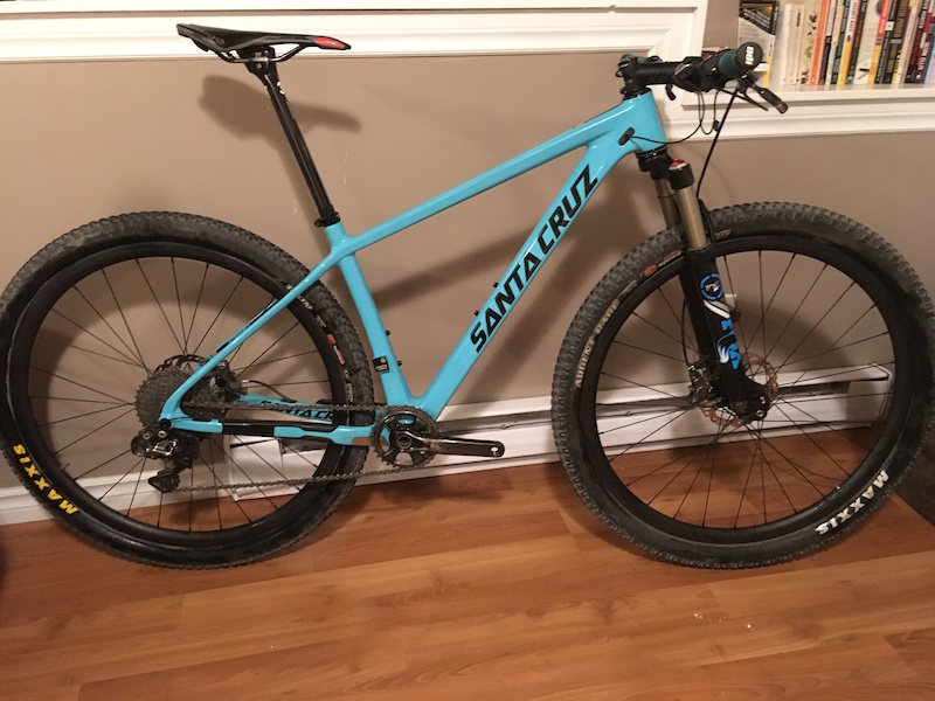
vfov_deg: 48.2
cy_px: 350
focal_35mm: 29
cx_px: 468
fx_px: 783
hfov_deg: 61.7
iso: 500
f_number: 2.2
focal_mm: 4.15
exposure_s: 1/15
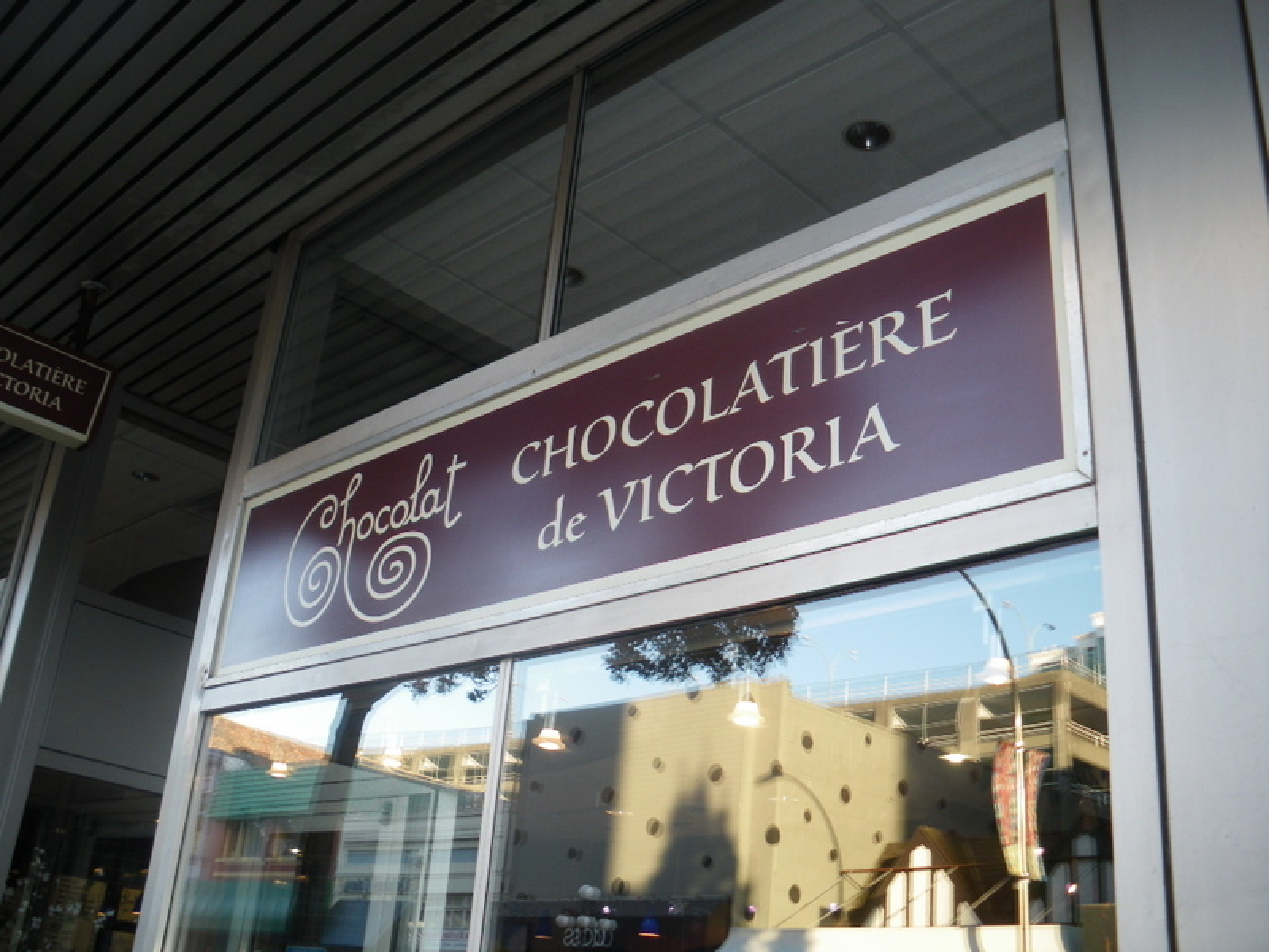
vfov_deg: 39.7
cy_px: 476
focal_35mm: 36
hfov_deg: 51.4
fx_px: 1320
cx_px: 634
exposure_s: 1/50
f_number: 3.5
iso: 100
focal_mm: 6.3
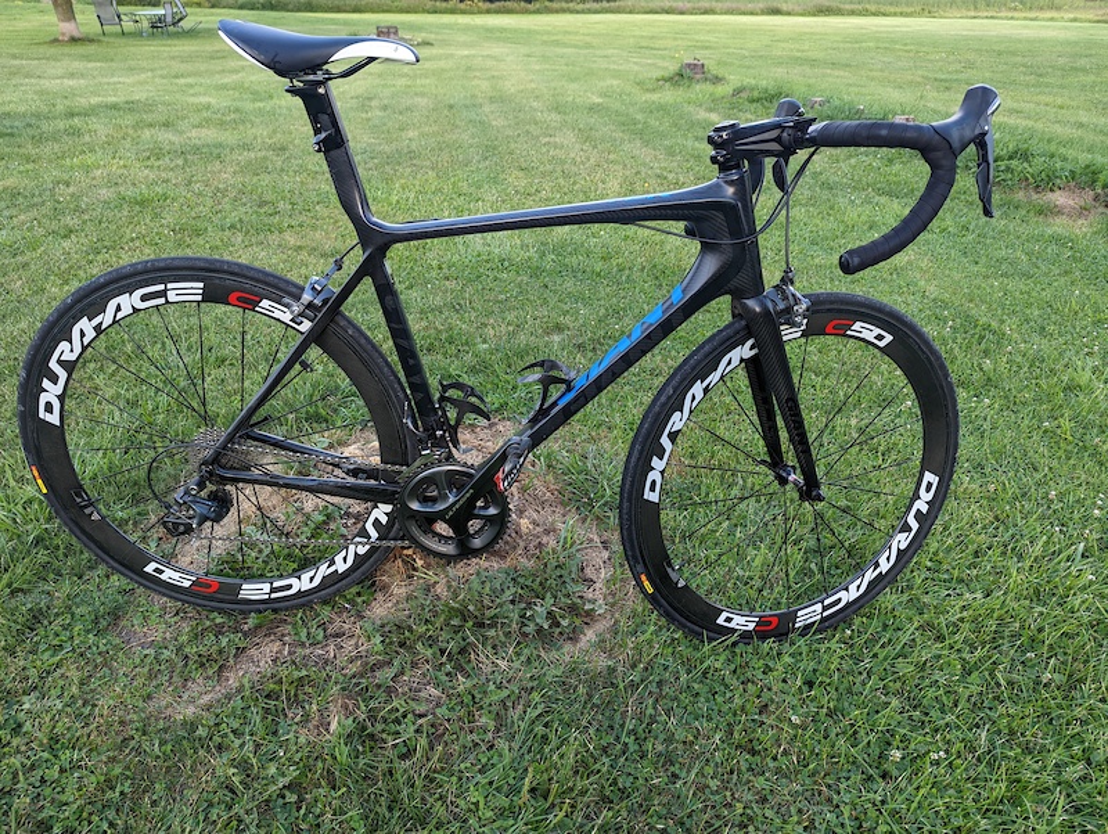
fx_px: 769
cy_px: 417
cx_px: 554
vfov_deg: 56.9
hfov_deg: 71.5
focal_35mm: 24
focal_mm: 6.81
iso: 37
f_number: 1.85
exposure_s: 1/214
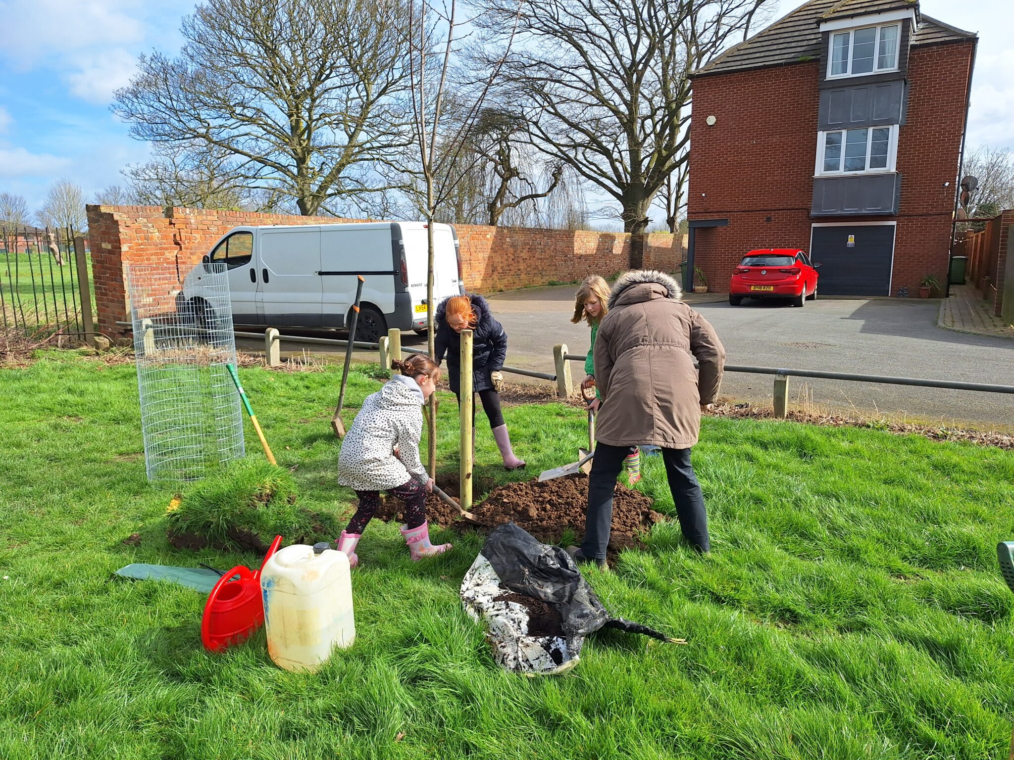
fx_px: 674
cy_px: 380
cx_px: 507
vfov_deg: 58.9
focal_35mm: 23
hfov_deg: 73.9
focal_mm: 5.54
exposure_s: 1/2088
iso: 40
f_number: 1.8
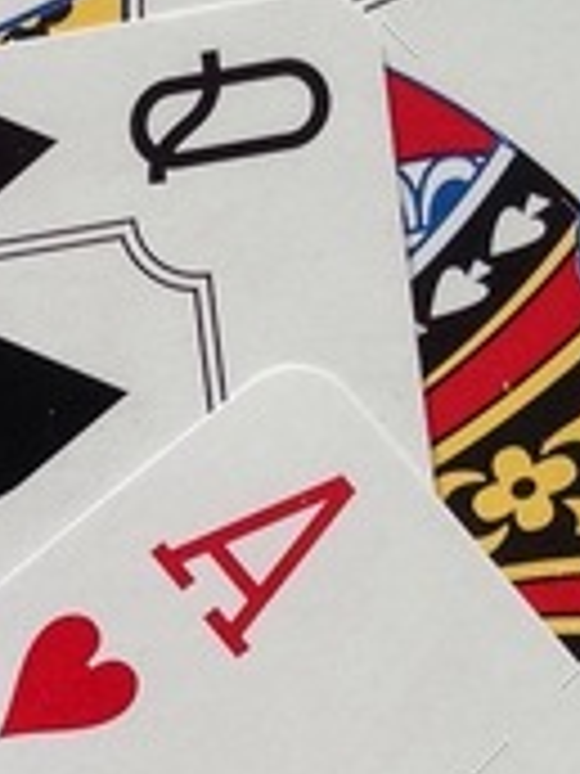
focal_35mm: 151
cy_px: 862
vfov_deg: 12.8
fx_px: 3373
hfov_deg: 9.2
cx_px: -567
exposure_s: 1/30
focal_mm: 4.12
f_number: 2.4
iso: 50
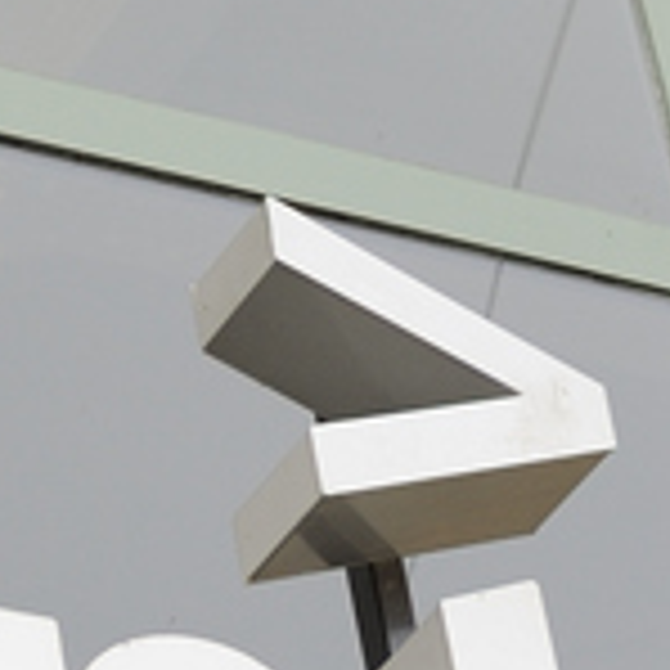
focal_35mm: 251
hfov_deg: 6.8
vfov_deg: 7.0
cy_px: 546
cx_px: -445
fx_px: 5496
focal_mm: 35
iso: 200
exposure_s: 1/160
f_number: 5.6
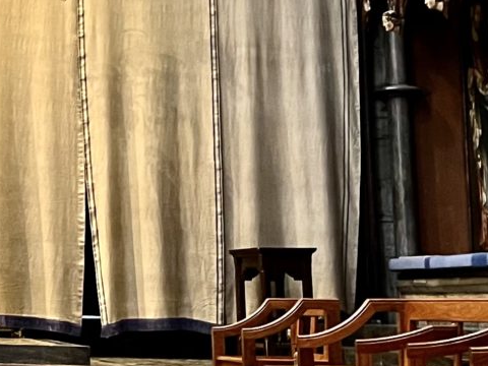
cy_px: 62
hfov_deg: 16.4
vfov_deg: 13.3
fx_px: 1565
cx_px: -208
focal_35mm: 111
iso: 320
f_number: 1.5
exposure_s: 1/60
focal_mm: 5.7
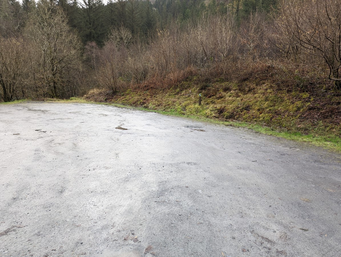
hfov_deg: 71.5
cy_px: 128
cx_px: 170
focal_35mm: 24
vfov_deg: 56.9
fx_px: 237
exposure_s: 1/143
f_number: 1.85
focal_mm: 6.81
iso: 67
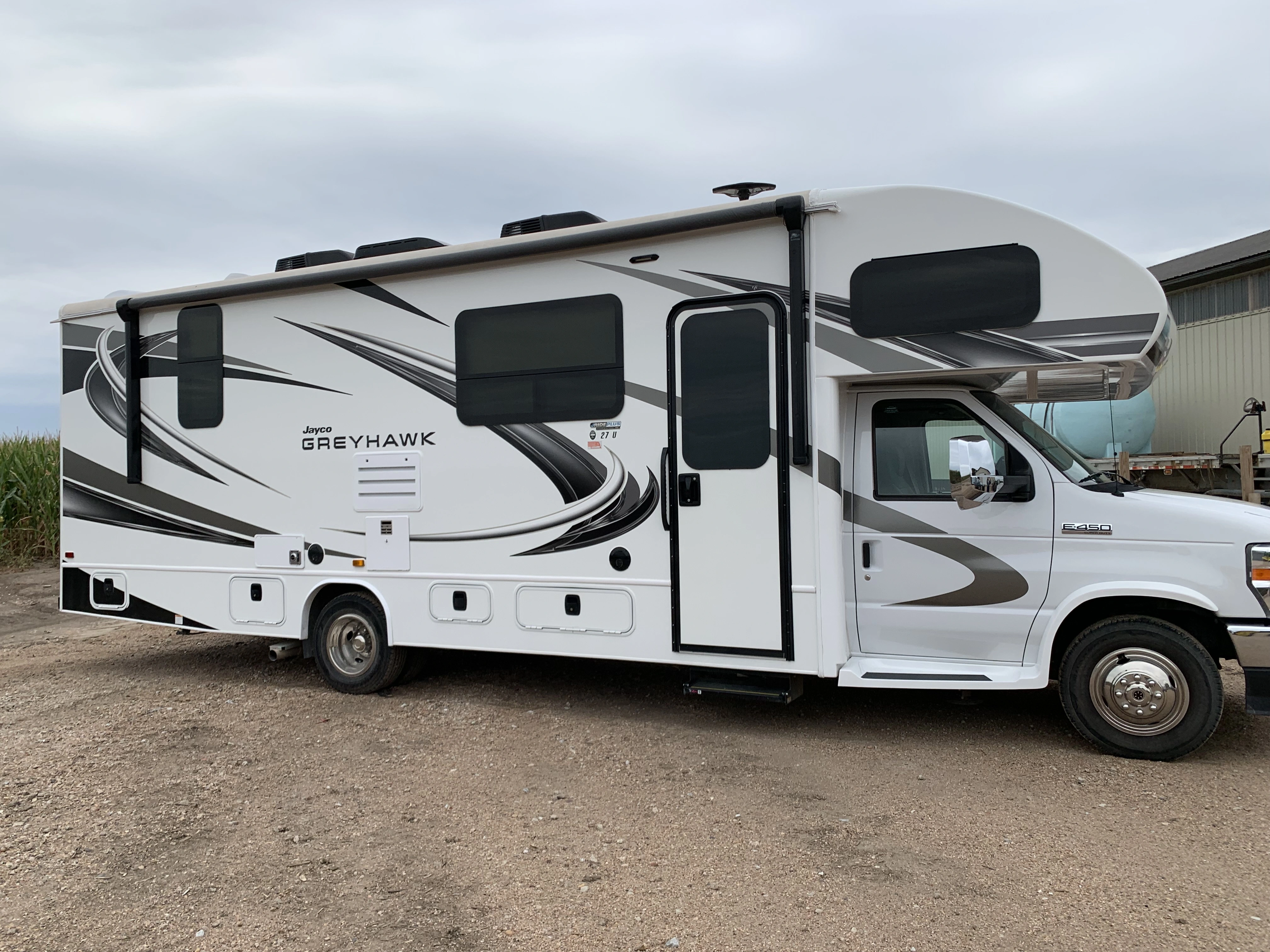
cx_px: 635
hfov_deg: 67.3
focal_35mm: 26
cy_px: 476
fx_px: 954
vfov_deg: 53.1
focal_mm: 4.25
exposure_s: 1/2160
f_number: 1.8
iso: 25
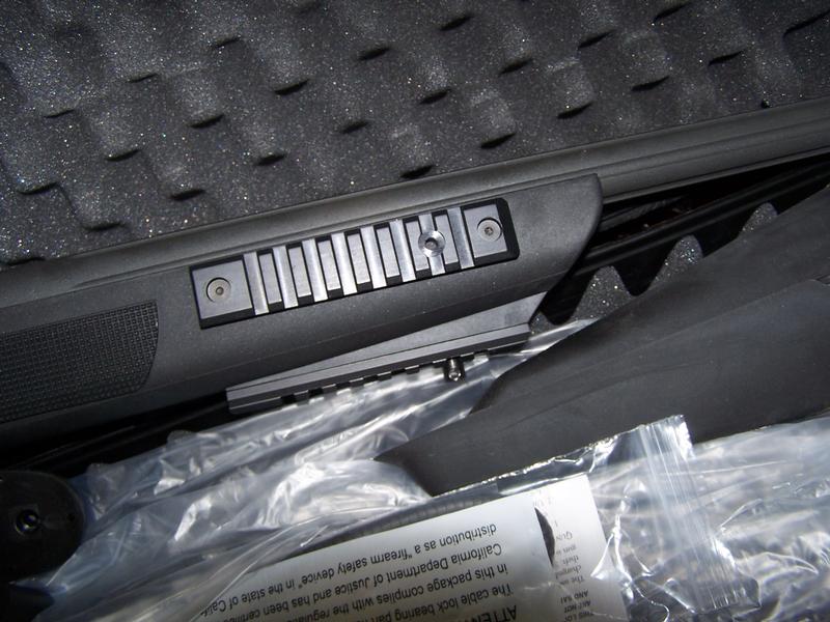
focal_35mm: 38
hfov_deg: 49.0
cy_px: 311
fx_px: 911
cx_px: 415
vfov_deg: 37.7
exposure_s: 1/60
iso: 80
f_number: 2.8
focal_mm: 6.3
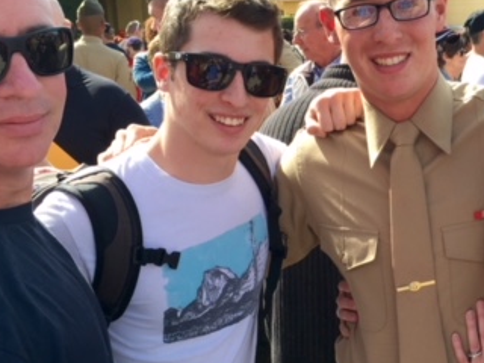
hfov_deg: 32.3
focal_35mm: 58
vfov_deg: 25.1
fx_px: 811
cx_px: 389
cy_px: 234
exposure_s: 1/599
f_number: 2.2
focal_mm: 4.15
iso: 32
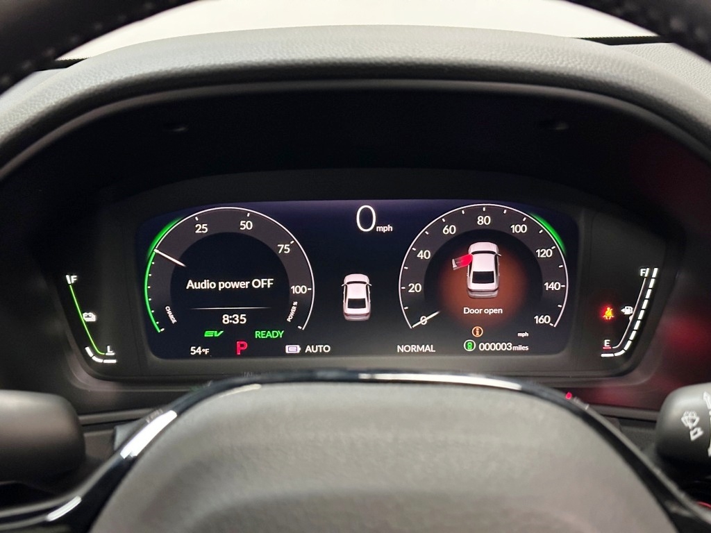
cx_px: 356
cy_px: 266
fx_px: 986
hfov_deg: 39.7
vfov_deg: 30.3
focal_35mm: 48
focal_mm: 6.86
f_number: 1.78
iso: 640
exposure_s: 1/24
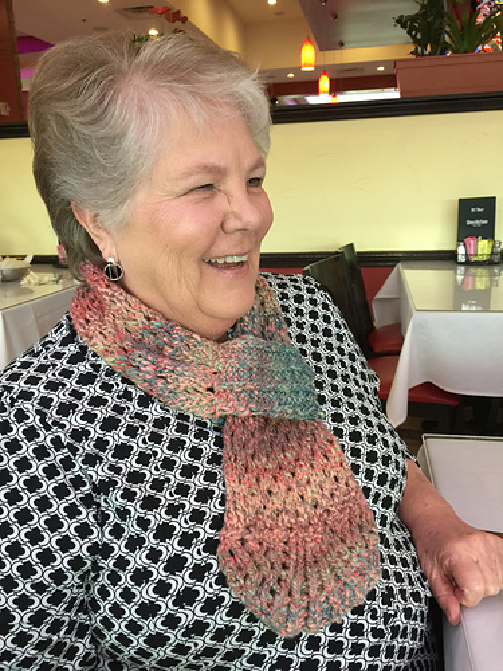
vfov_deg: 61.7
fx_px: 562
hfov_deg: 48.2
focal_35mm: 29
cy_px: 336
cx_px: 252
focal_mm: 4.15
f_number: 2.2
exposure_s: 1/15
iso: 64
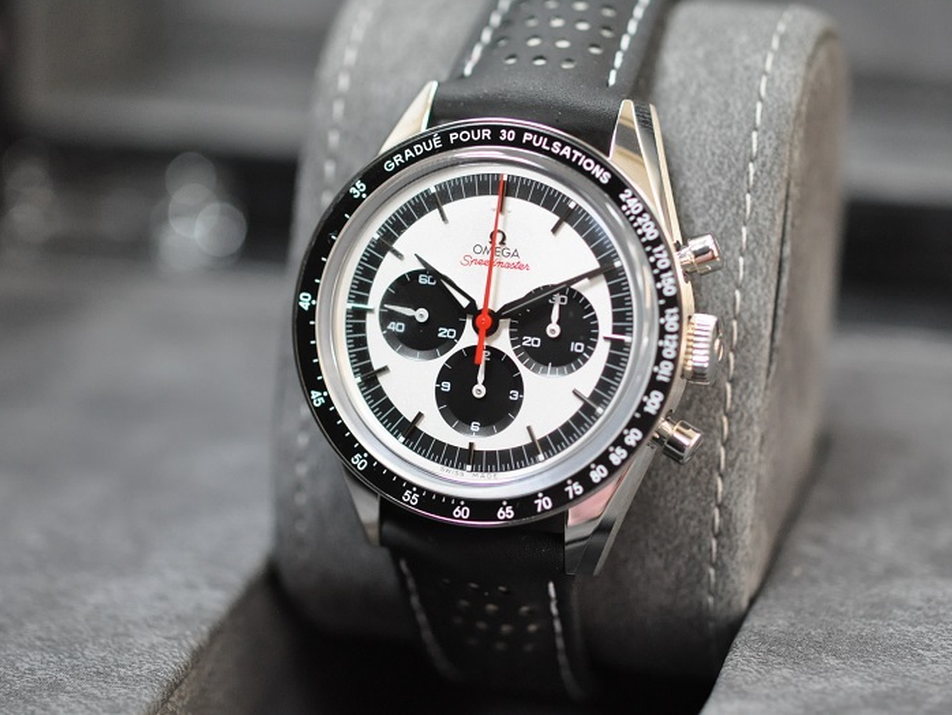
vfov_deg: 14.9
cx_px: 484
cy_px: 354
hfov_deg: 19.8
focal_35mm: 99
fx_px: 2724
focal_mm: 60
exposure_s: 1/125
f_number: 3.5
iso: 1600
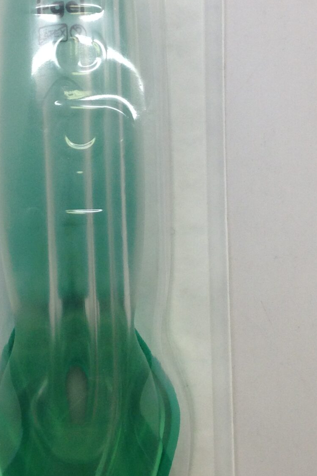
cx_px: 85
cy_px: 167
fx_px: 1030
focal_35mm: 78
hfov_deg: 17.4
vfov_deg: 25.9
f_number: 2.4
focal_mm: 4.12
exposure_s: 1/60
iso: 64
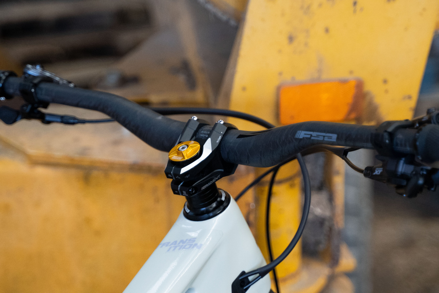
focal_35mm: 112
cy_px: 146
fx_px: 1366
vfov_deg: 12.2
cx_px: 220
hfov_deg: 18.3
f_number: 2.8
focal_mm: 75
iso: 4000
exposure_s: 1/1250
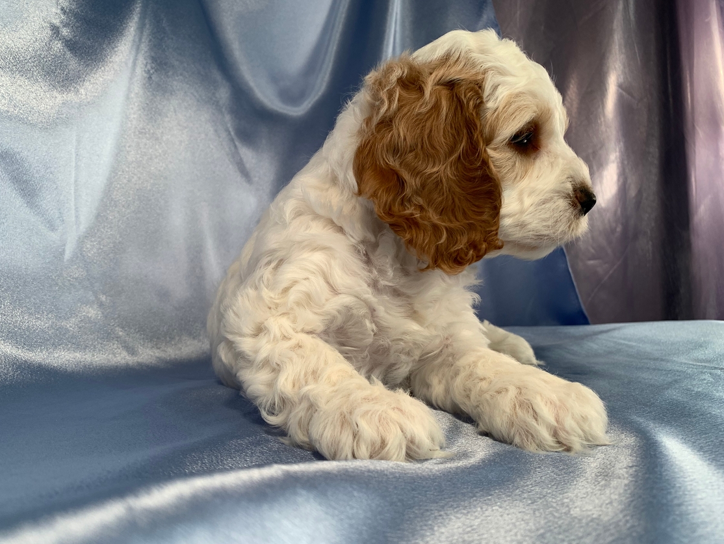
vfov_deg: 49.8
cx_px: 348
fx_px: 586
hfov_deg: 63.4
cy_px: 277
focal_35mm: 28
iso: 40
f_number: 1.8
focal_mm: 4.25
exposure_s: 1/120
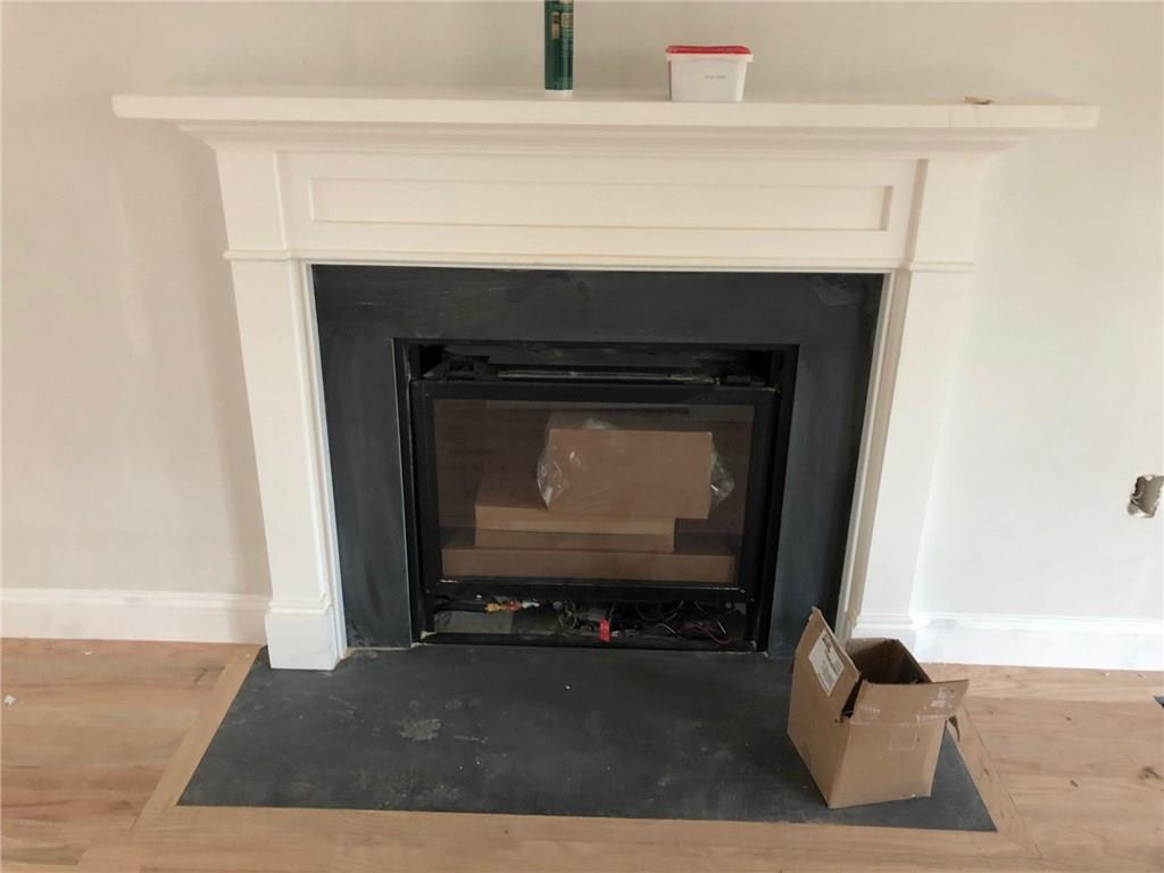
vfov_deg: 49.7
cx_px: 582
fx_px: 942
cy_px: 436
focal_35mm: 28
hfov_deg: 63.4
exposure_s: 1/13
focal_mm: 3.99
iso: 100
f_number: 1.8
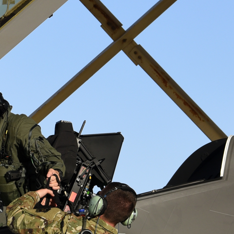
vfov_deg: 7.2
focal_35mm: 241
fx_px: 1843
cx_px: -69
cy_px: 263
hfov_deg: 7.2
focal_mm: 58
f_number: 10
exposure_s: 1/250
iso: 200
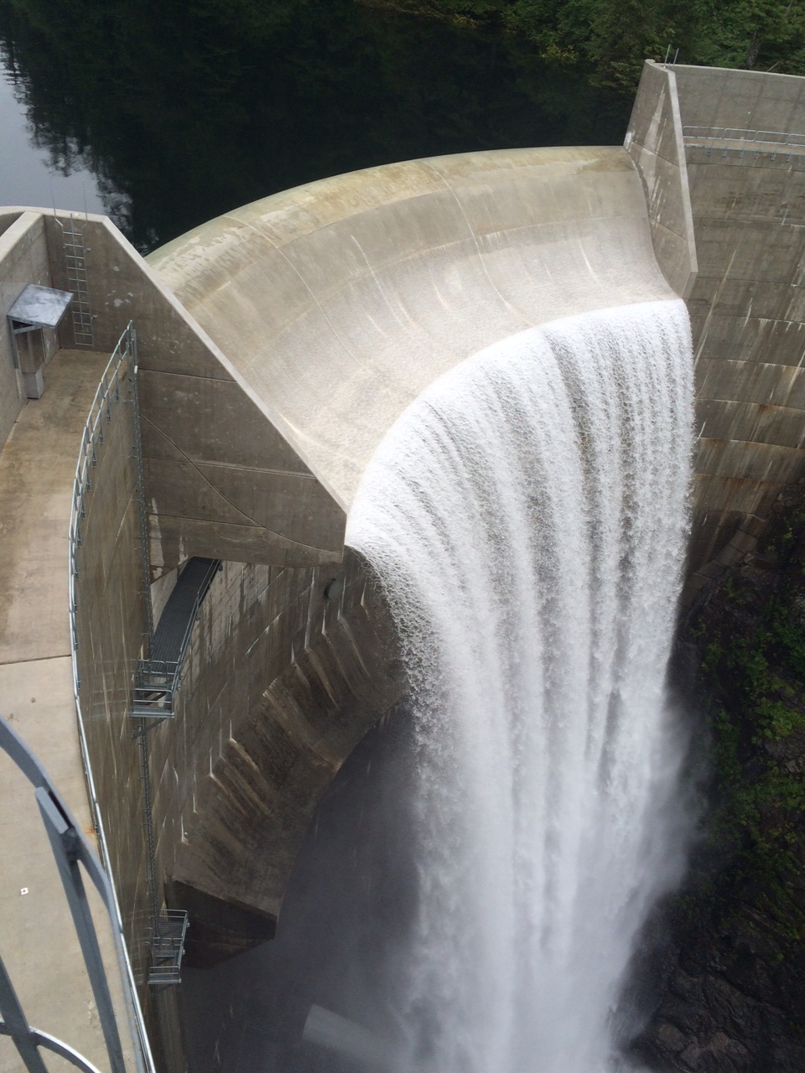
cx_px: 402
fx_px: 899
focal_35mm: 29
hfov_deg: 48.2
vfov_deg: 61.7
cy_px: 536
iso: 32
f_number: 2.2
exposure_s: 1/427
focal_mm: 4.15
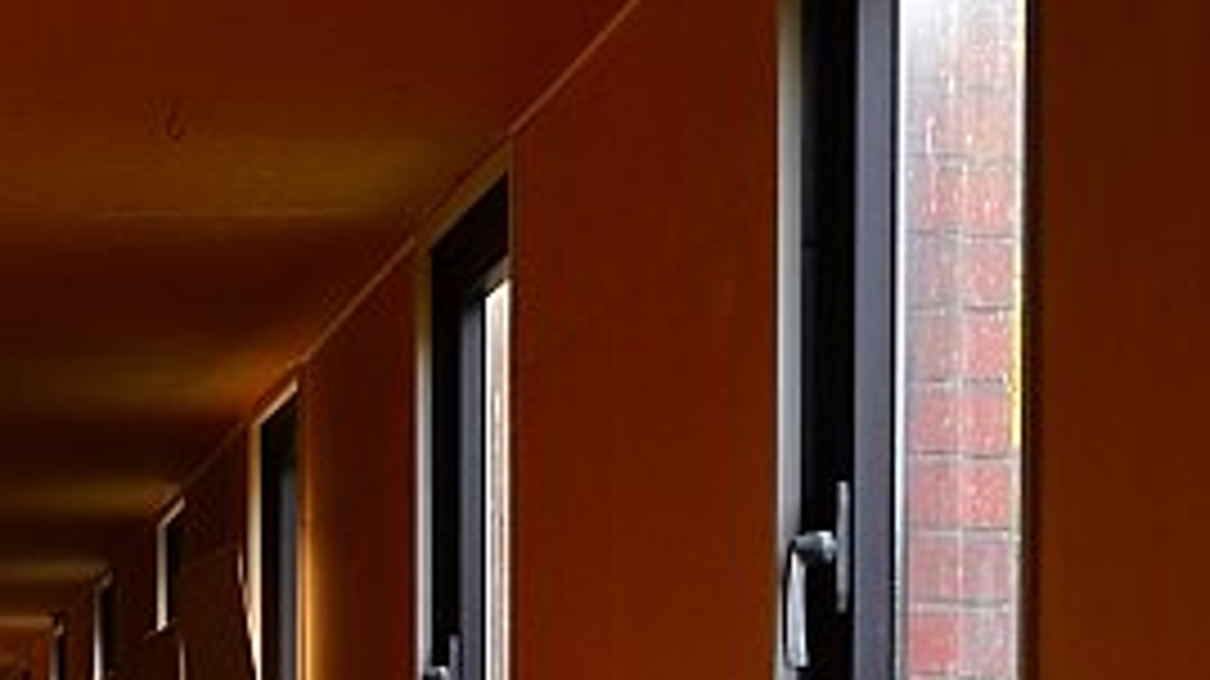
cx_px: -180
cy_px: 1205
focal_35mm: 140
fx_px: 4490
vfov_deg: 8.3
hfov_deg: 14.9
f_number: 3.5
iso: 200
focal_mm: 20
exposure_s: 1/10
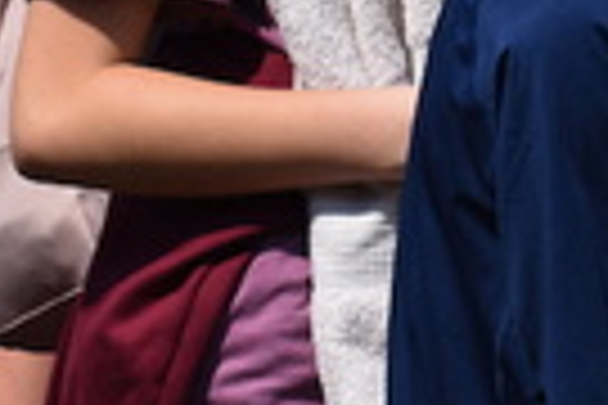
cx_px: 1202
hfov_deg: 3.1
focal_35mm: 662
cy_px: -522
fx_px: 11179
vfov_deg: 2.1
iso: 110
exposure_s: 1/500
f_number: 8
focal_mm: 75
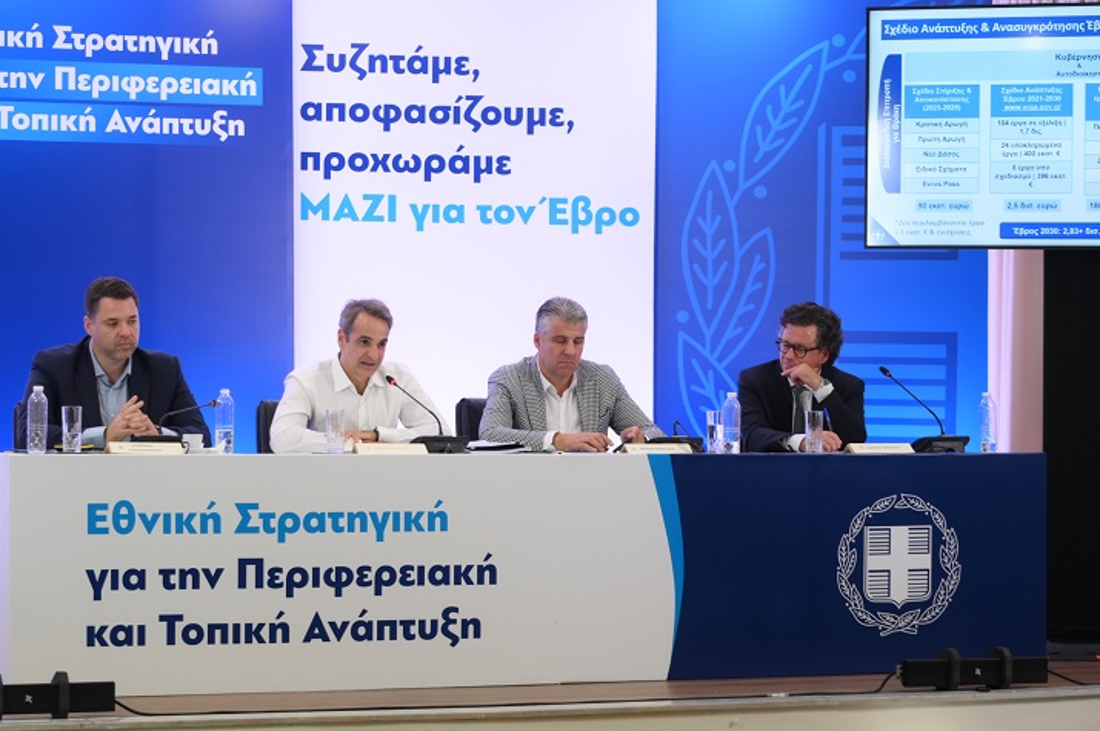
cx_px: 385
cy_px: 339
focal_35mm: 100
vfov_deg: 13.7
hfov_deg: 20.4
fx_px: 3052
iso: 1000
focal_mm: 70
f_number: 2.8
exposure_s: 1/250
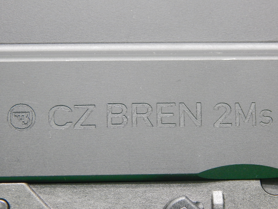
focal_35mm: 131
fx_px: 1052
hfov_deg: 15.1
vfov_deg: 11.3
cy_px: 104
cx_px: 139
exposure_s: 1/15
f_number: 4.8
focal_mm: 23.4
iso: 720
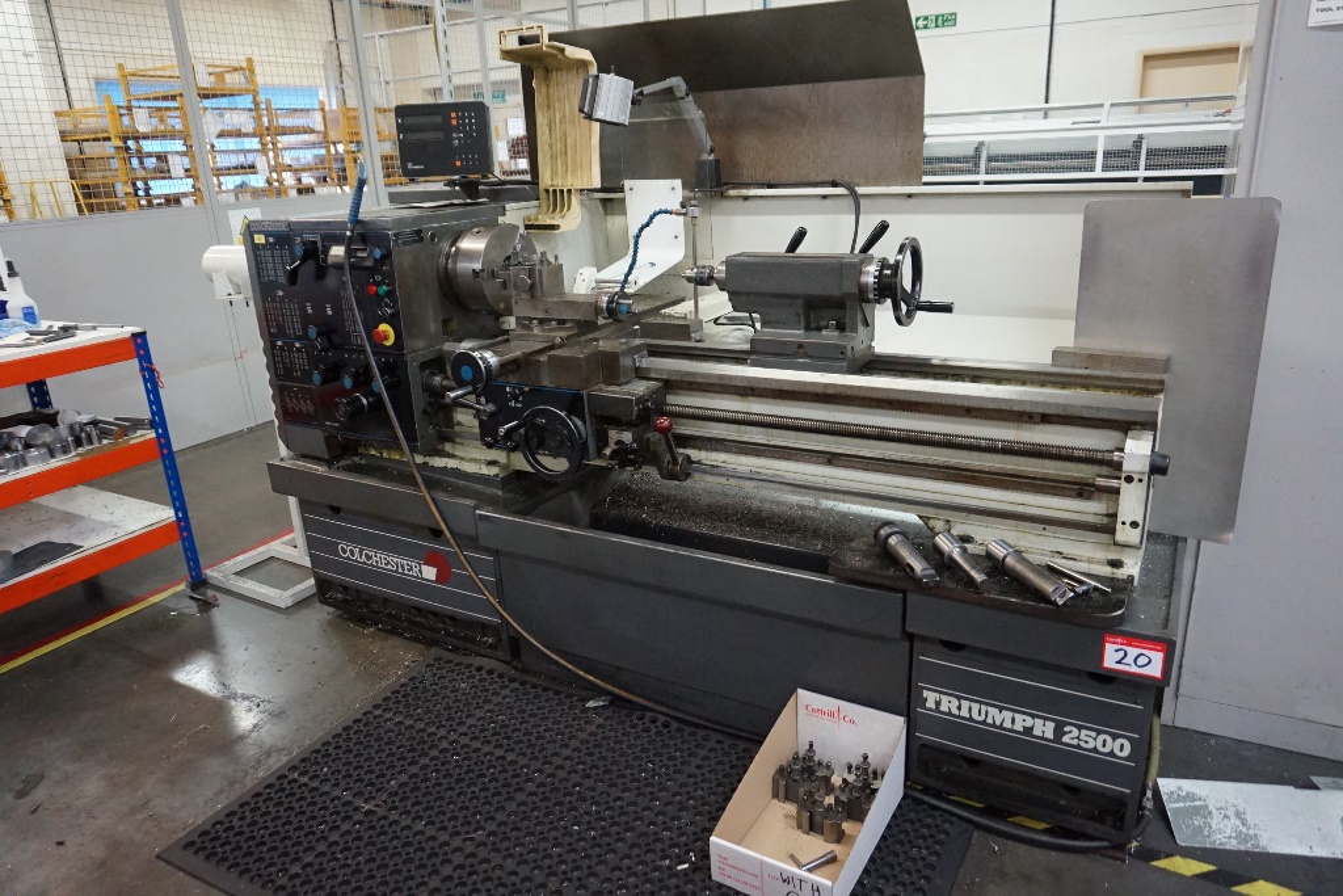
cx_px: 672
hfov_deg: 73.7
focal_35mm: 24
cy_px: 448
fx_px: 895
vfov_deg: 53.1
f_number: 3.5
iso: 3200
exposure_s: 1/160
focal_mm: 16
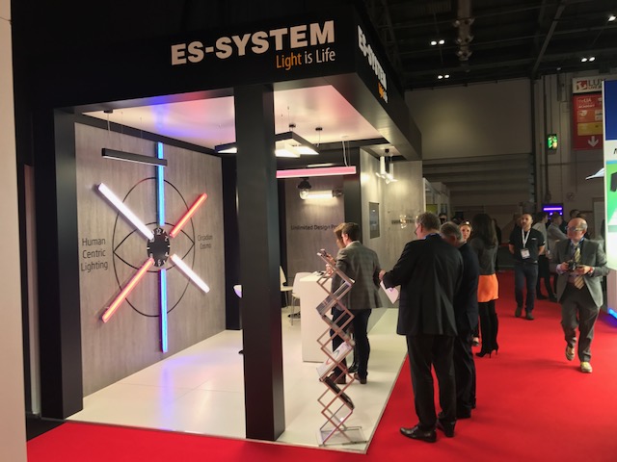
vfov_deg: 49.7
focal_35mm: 28
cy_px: 231
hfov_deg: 63.4
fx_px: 499
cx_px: 308
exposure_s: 1/50
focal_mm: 3.99
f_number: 1.8
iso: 25
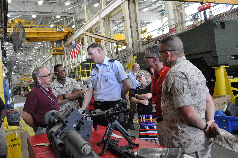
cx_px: 119
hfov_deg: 57.3
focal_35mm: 33
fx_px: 218
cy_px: 79
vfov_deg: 39.9
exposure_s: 1/160
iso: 3200
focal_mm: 22
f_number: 6.3
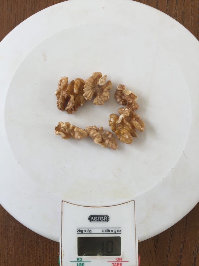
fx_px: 222
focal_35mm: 29
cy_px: 133
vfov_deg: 61.7
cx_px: 100
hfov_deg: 48.2
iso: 50
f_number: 2.2
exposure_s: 1/100
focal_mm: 4.15
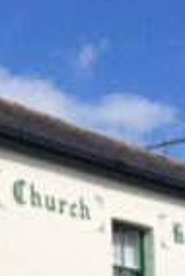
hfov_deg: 10.2
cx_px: -150
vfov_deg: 15.3
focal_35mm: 127
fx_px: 977
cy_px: 362
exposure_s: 1/2933
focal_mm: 4.15
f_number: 2.2
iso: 32
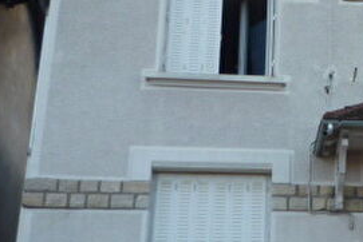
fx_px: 868
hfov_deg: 21.9
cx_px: 431
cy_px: 126
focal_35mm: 86
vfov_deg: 15.9
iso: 80
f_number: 2.8
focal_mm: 4.4
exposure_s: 1/250
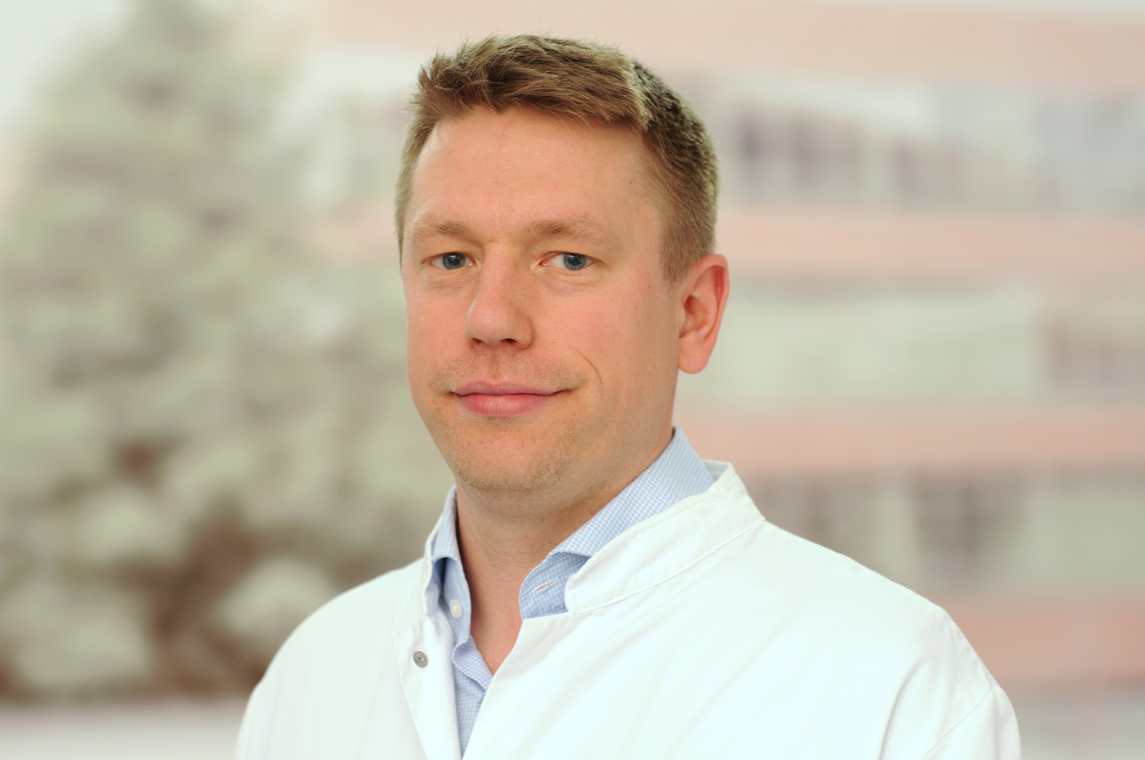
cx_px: 572
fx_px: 2859
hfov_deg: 22.6
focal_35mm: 90
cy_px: 380
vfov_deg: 15.2
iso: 200
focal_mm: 60
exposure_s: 1/60
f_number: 3.5
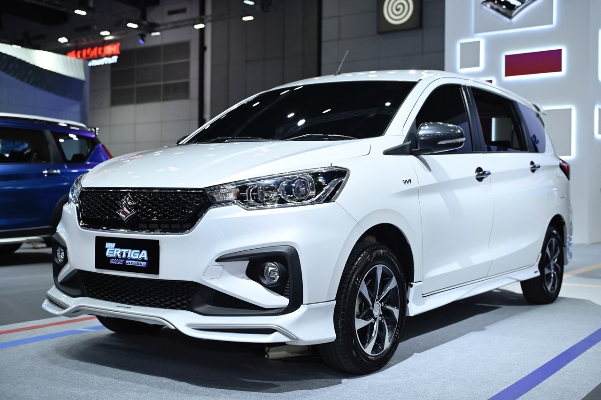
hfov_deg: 44.5
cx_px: 300
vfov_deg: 30.5
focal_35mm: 44
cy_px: 200
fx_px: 734
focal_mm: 44
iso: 1600
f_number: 3.5
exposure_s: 1/400
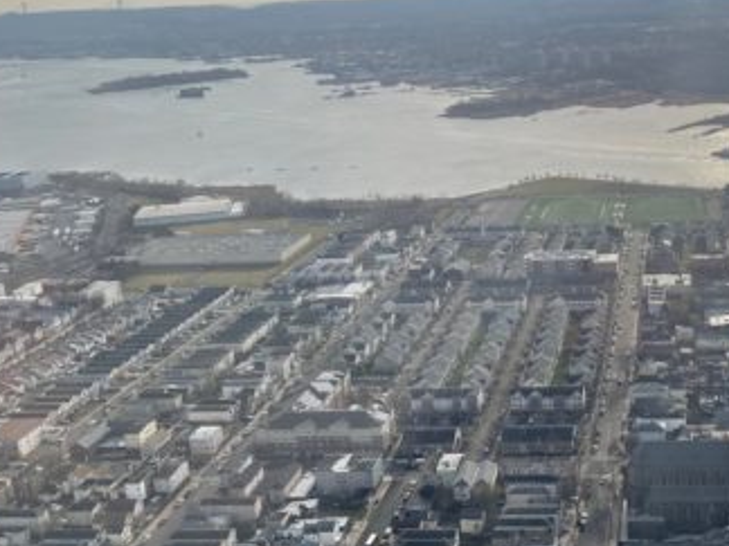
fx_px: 1032
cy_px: 245
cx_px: 580
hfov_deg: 37.5
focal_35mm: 49
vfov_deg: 29.7
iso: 32
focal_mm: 5.1
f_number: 1.6
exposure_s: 1/4049
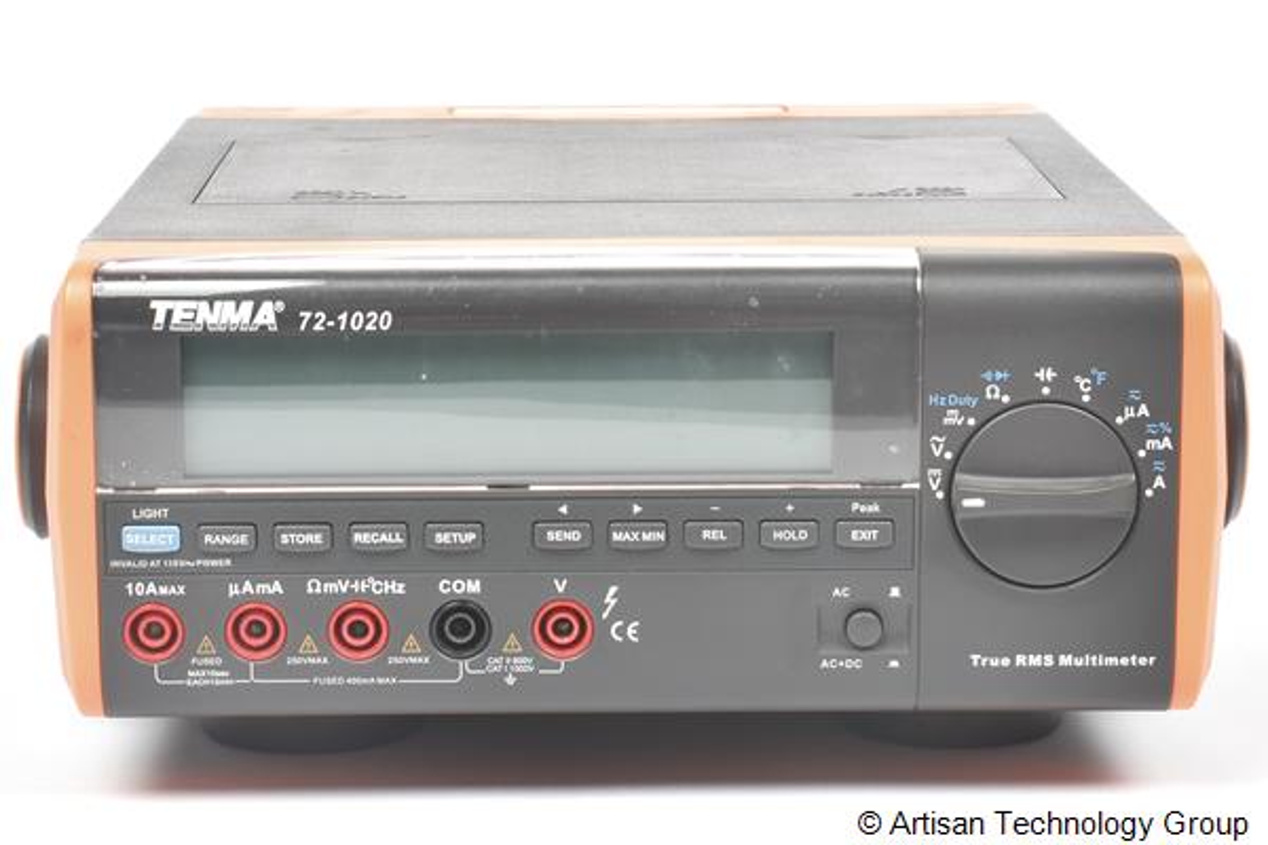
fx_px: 1849
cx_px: 634
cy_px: 422
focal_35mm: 52
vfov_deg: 25.8
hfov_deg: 37.9
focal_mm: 35
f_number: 13
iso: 200
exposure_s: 1/200
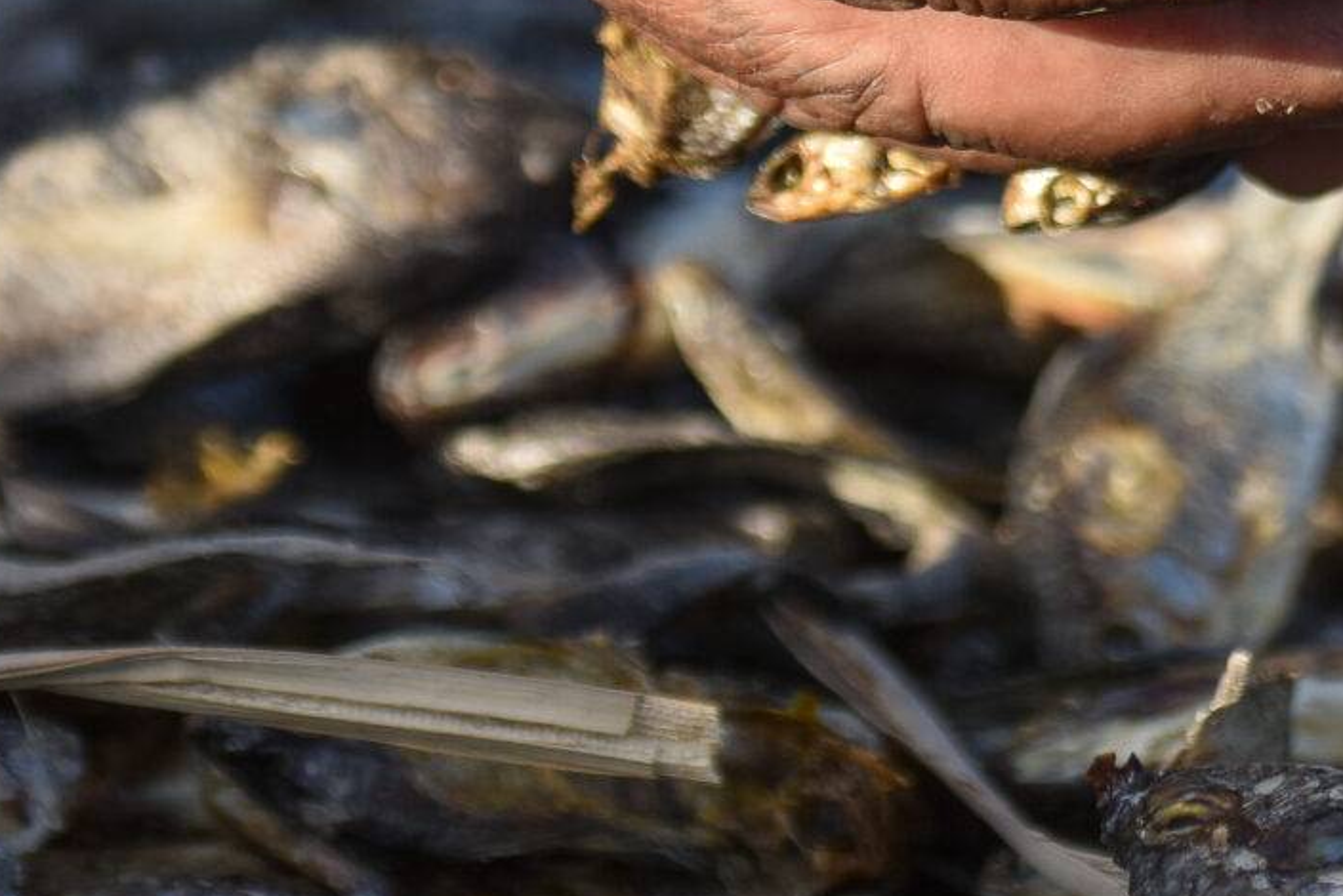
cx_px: 1591
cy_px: -163
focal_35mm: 727
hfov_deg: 2.8
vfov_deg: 1.9
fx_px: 27131
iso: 100
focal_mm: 200
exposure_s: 1/320
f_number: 5.6
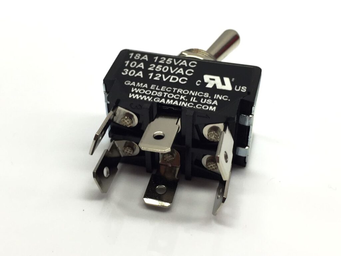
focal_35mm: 29
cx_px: 170
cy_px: 128
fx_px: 286
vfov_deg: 48.2
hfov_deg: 61.7
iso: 40
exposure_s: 1/60
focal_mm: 4.15
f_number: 2.2
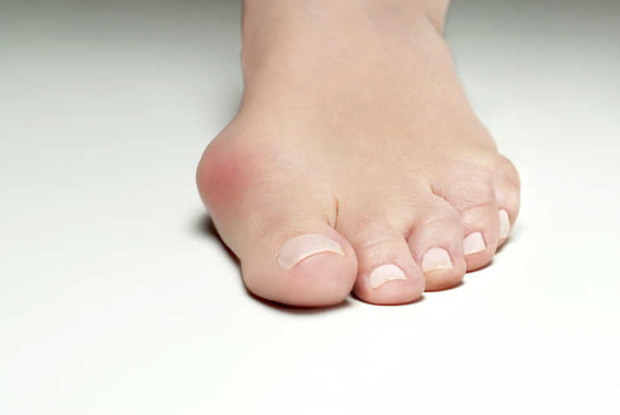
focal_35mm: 75
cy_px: 208
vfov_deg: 18.2
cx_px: 310
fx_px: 1293
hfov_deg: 27.0
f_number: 8
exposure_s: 1/30
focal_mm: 50
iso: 100
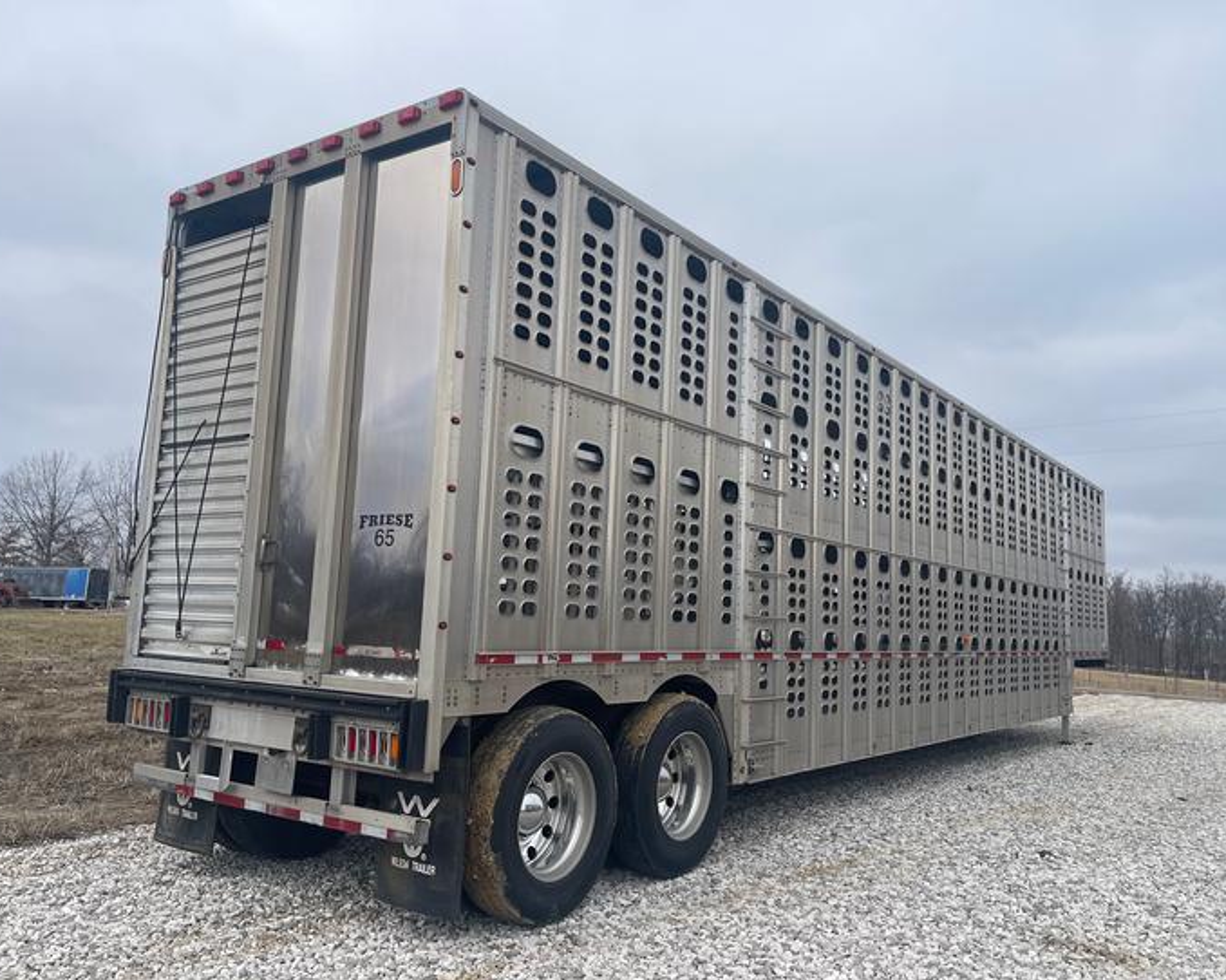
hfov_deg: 64.1
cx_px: 622
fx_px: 979
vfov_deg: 53.2
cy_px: 478
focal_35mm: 27
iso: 32
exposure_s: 1/3559
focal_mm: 5.1
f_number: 1.6
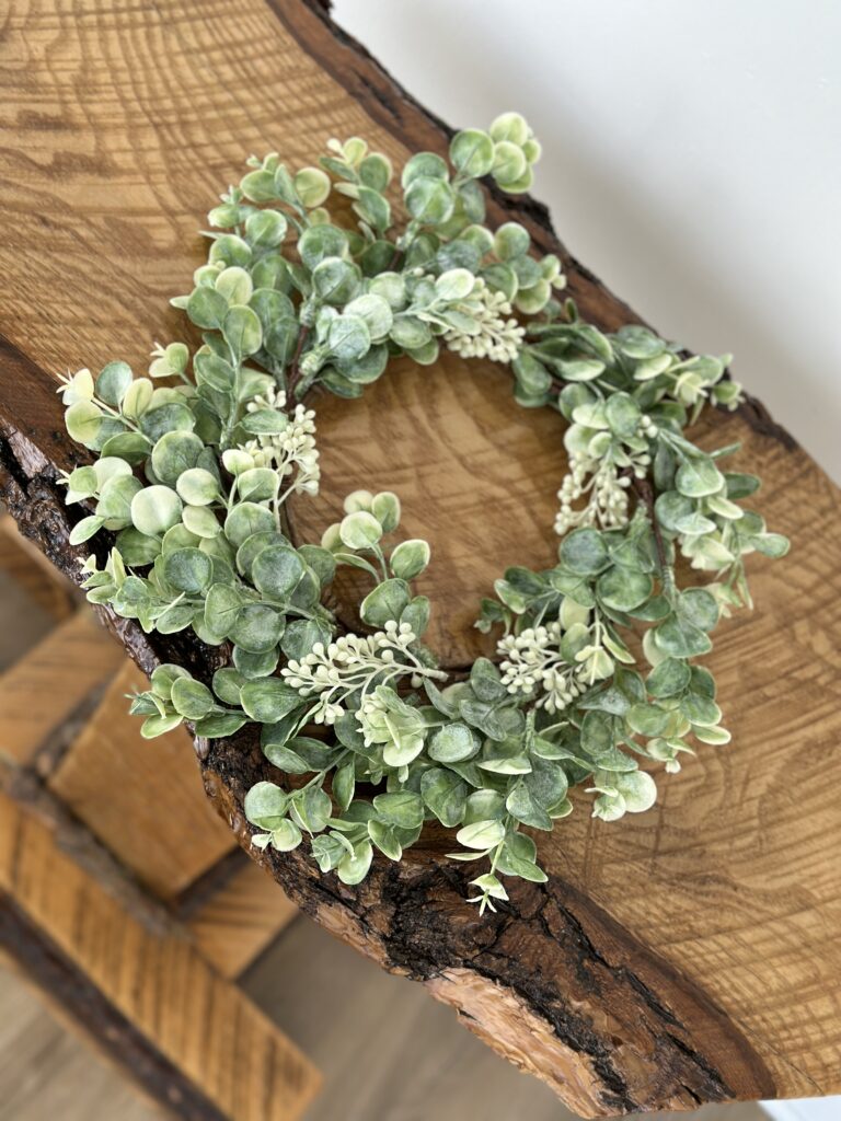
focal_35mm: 48
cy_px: 560
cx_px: 420
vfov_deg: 39.7
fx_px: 1555
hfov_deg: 30.3
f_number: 1.78
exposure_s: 1/389
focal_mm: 6.86
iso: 80
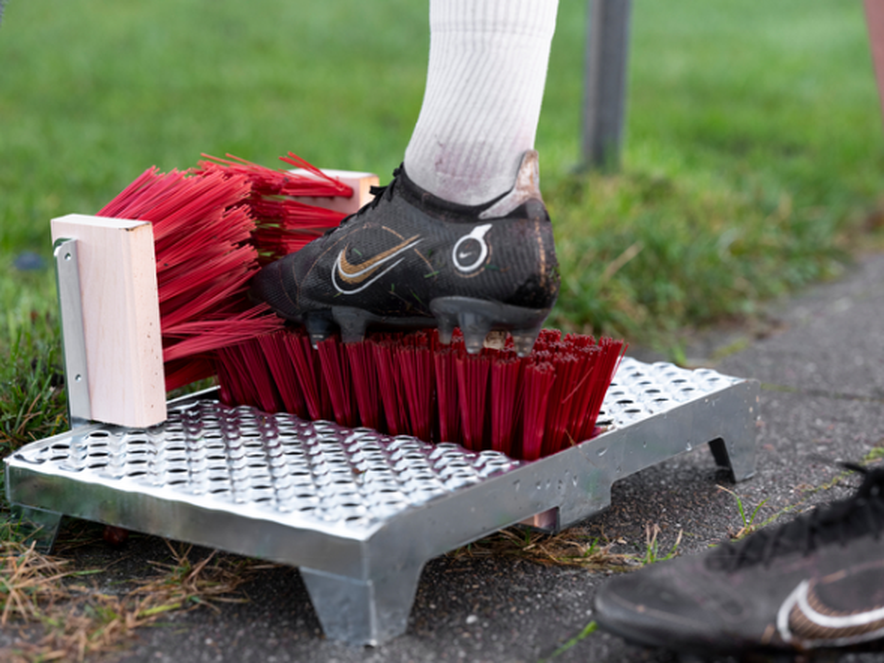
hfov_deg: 22.5
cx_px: 442
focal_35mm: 87
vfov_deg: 17.0
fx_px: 2222
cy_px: 332
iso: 800
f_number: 4
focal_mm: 110
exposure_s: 1/500
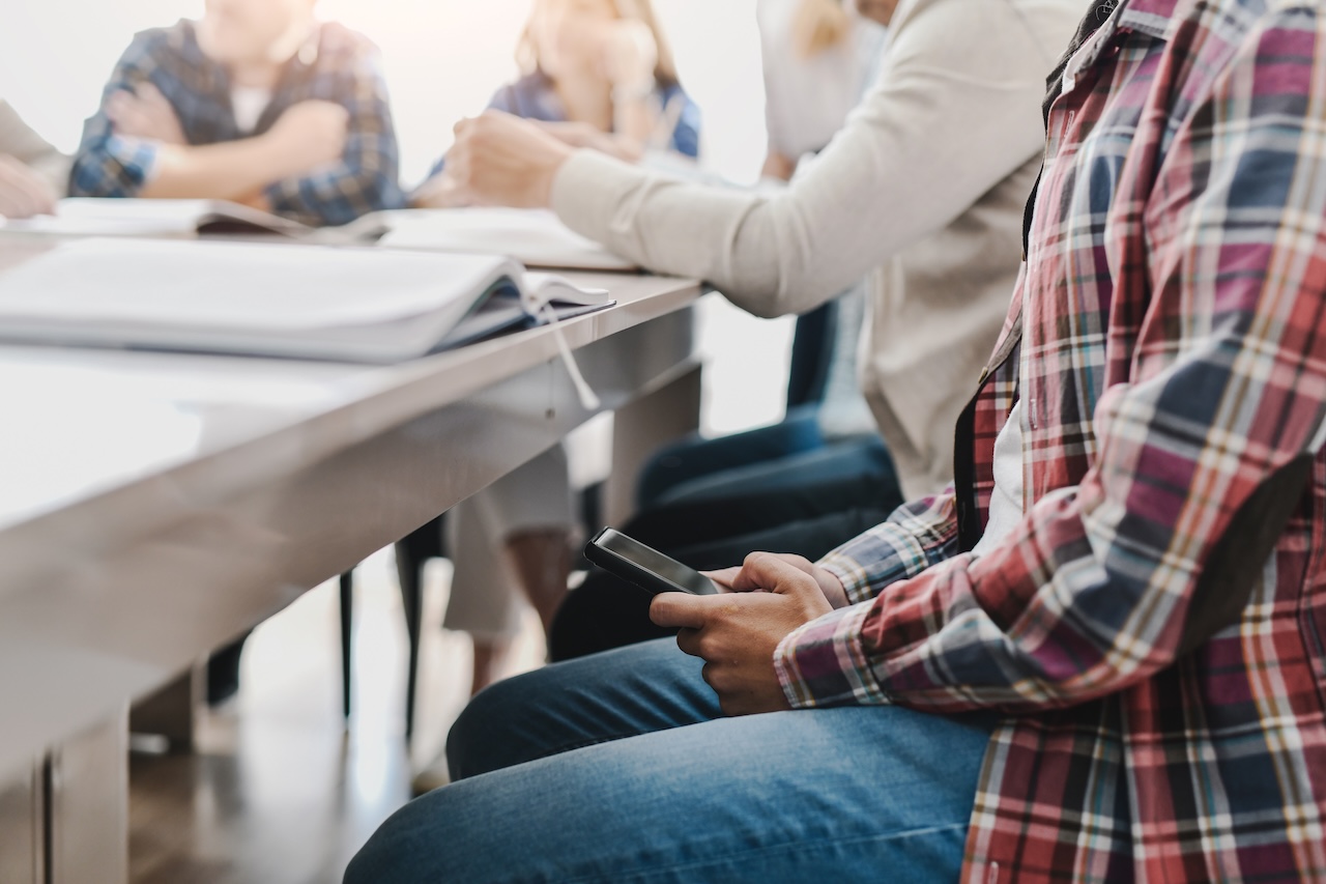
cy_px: 442
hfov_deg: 39.6
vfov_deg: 27.0
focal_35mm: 50
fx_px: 1841
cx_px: 663
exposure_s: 1/160
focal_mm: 50
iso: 320
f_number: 2.2
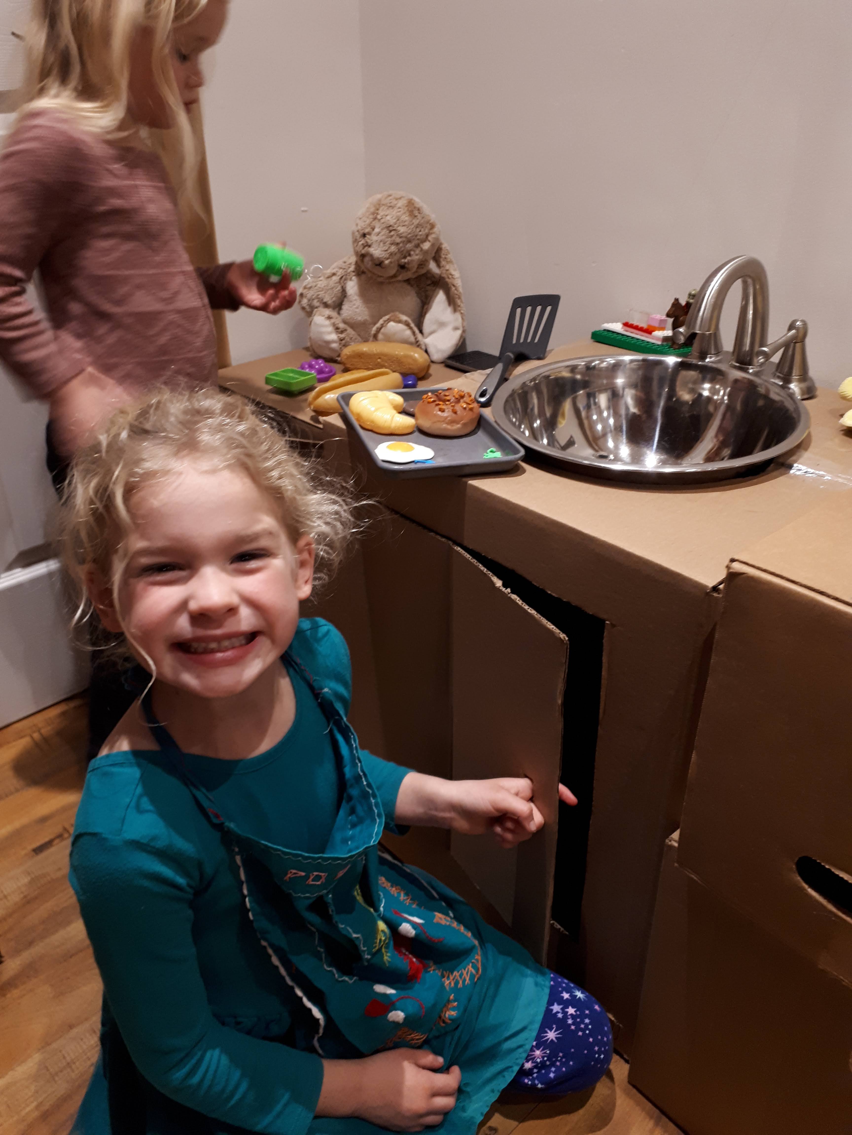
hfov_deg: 51.4
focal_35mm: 27
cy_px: 568
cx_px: 426
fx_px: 886
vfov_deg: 65.3
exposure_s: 1/17
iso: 160
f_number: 1.9
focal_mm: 3.6
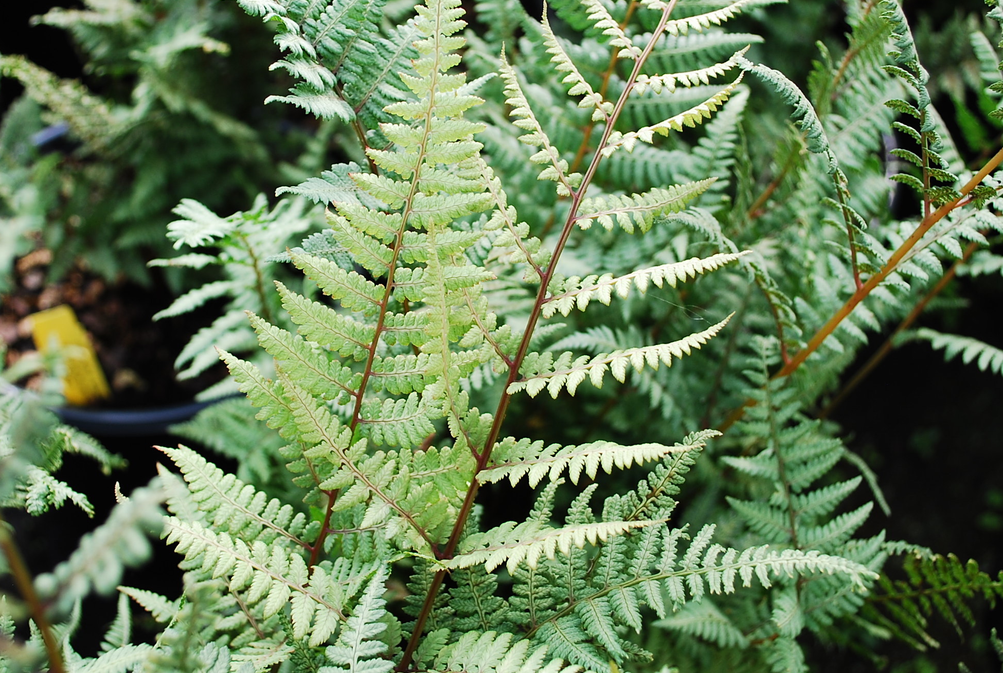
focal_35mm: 49
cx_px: 428
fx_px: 1368
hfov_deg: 40.2
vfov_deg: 27.6
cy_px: 260
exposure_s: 1/80
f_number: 4.5
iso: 100
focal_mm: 22
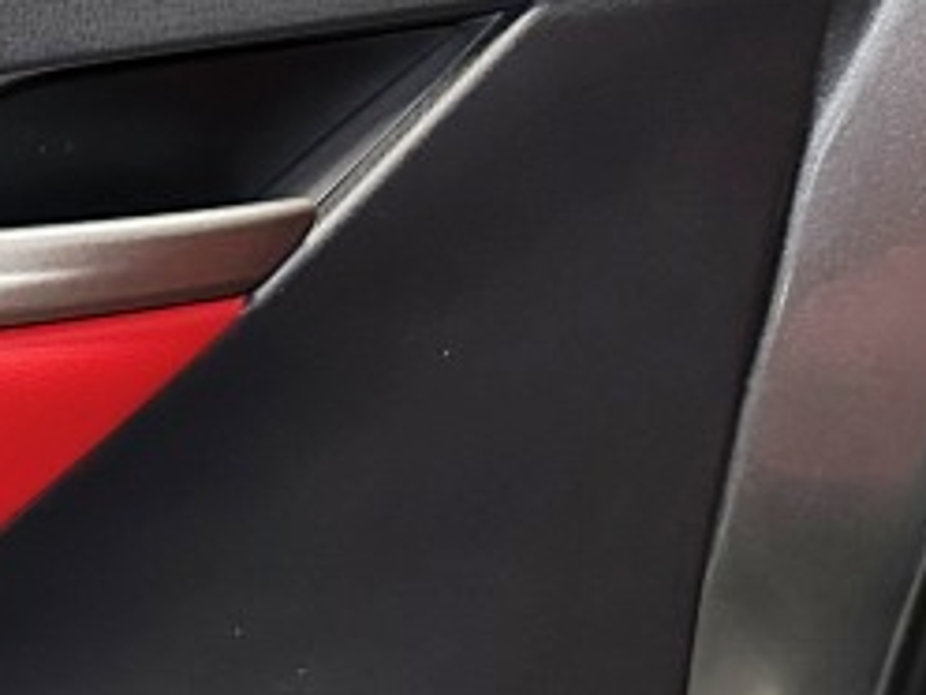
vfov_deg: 14.5
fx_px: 2648
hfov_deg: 16.5
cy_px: 818
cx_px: -762
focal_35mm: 99
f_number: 1.78
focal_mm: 6.86
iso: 640
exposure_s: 1/40
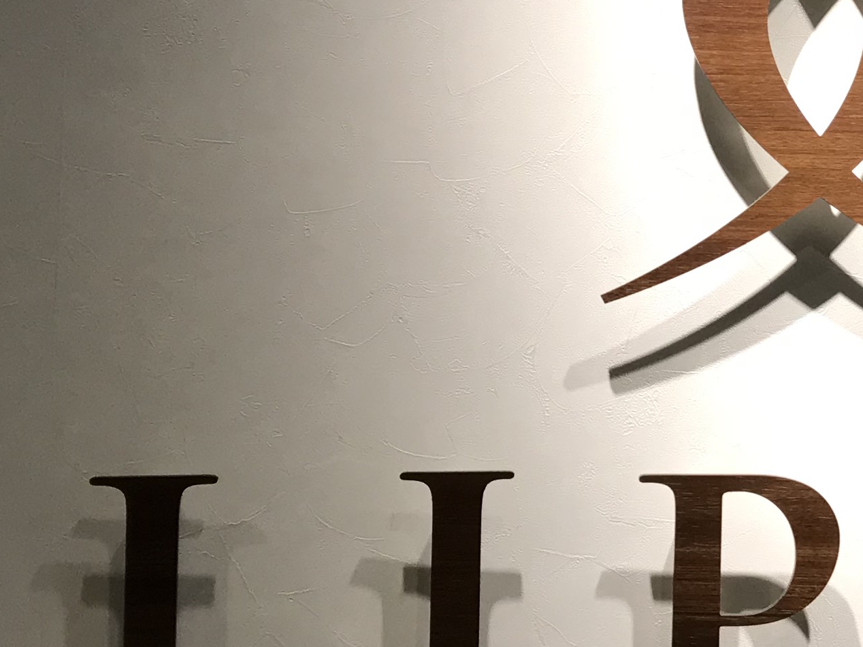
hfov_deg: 21.3
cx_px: 834
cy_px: 78
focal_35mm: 89
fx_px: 2219
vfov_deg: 16.4
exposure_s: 1/100
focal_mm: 3.99
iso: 40
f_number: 1.8
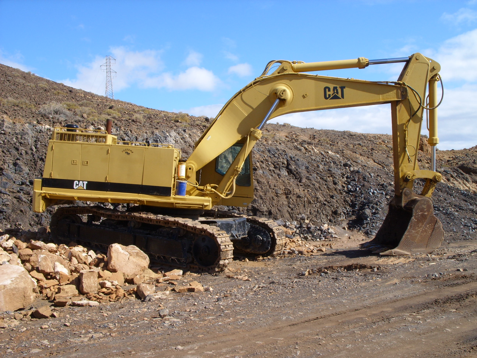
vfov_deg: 37.7
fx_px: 524
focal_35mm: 38
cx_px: 238
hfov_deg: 49.0
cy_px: 179
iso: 50
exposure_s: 1/184
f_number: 7.4
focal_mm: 7.8
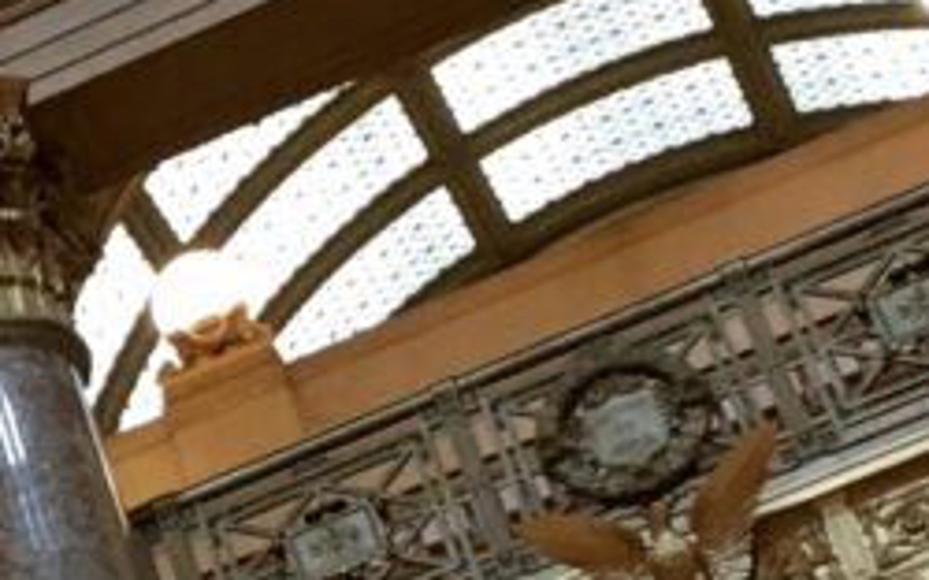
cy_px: 260
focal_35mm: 189
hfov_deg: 10.7
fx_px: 4783
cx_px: -476
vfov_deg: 6.9
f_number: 2.2
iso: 80
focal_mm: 4.15
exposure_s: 1/30
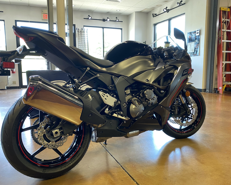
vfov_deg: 51.5
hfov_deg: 62.1
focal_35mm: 28
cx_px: 105
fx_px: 191
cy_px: 94
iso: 250
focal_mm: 4.25
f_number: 1.8
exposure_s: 1/60
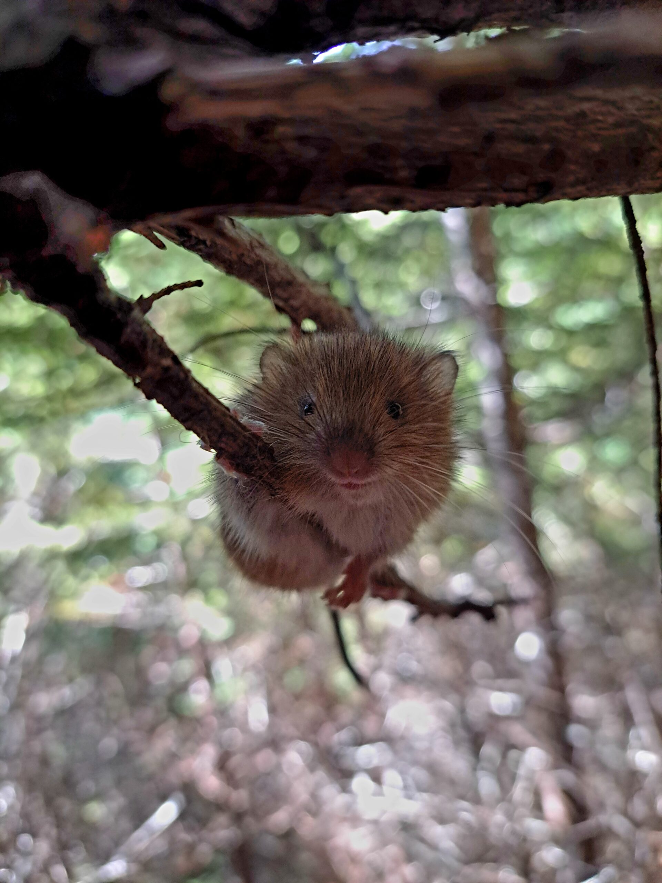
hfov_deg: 56.8
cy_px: 442
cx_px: 331
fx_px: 612
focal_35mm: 24
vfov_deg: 71.6
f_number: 1.8
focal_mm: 5.23
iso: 320
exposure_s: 1/60.2
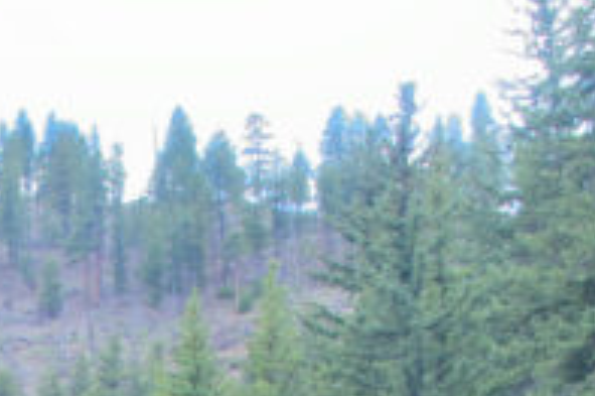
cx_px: -69
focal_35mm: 153
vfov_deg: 8.2
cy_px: 940
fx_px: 2534
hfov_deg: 13.1
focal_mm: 21
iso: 400
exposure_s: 1/100
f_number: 9
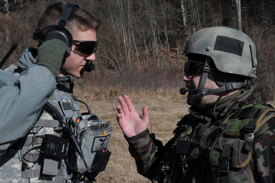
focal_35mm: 68
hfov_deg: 29.9
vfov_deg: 20.1
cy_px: 92
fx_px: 515
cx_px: 138
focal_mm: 45
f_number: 14
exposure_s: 1/200
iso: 200
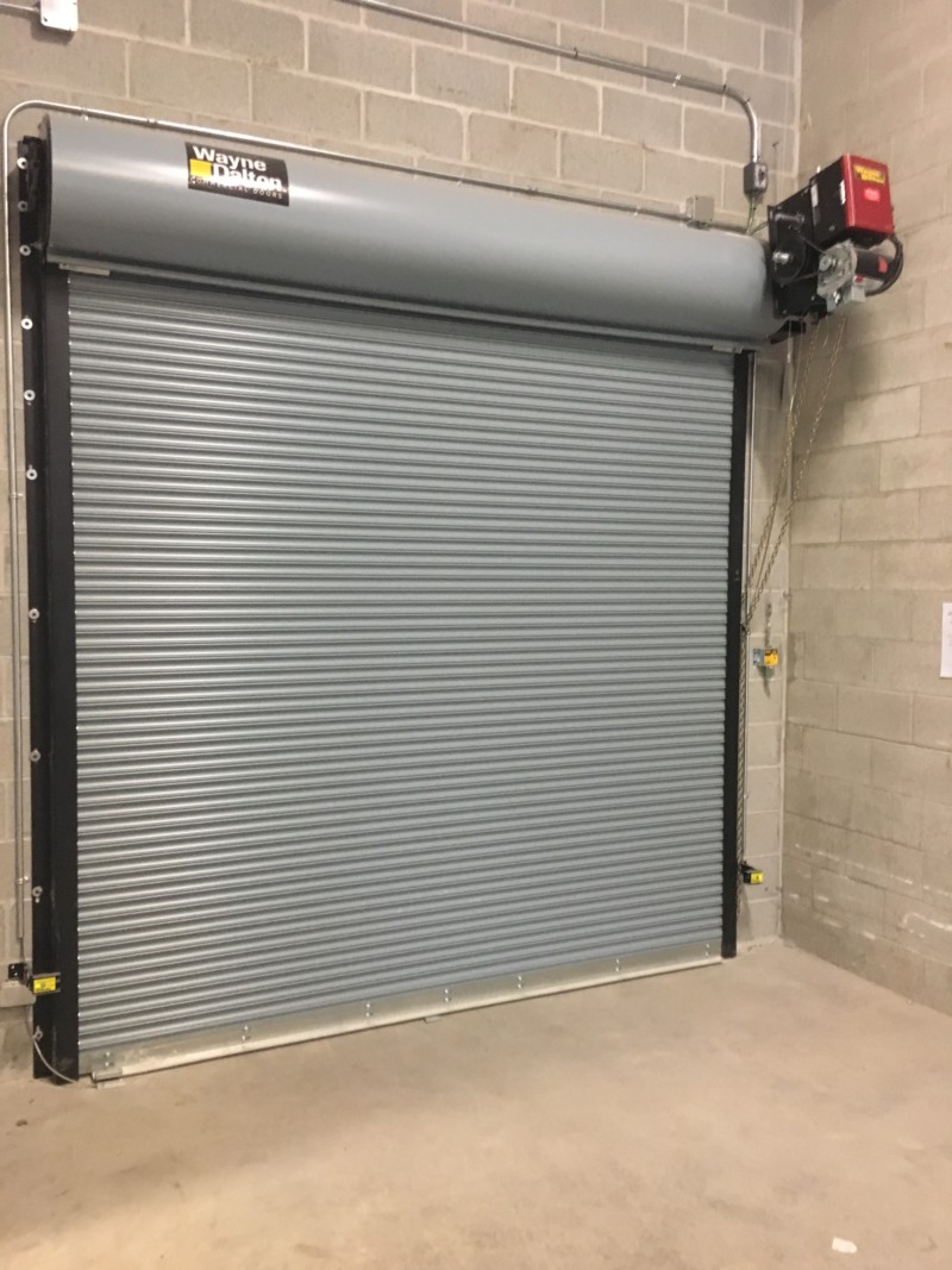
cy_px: 635
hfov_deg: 48.2
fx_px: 1064
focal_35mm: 29
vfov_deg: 61.7
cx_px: 476
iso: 400
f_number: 2.2
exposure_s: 1/15
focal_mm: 4.15
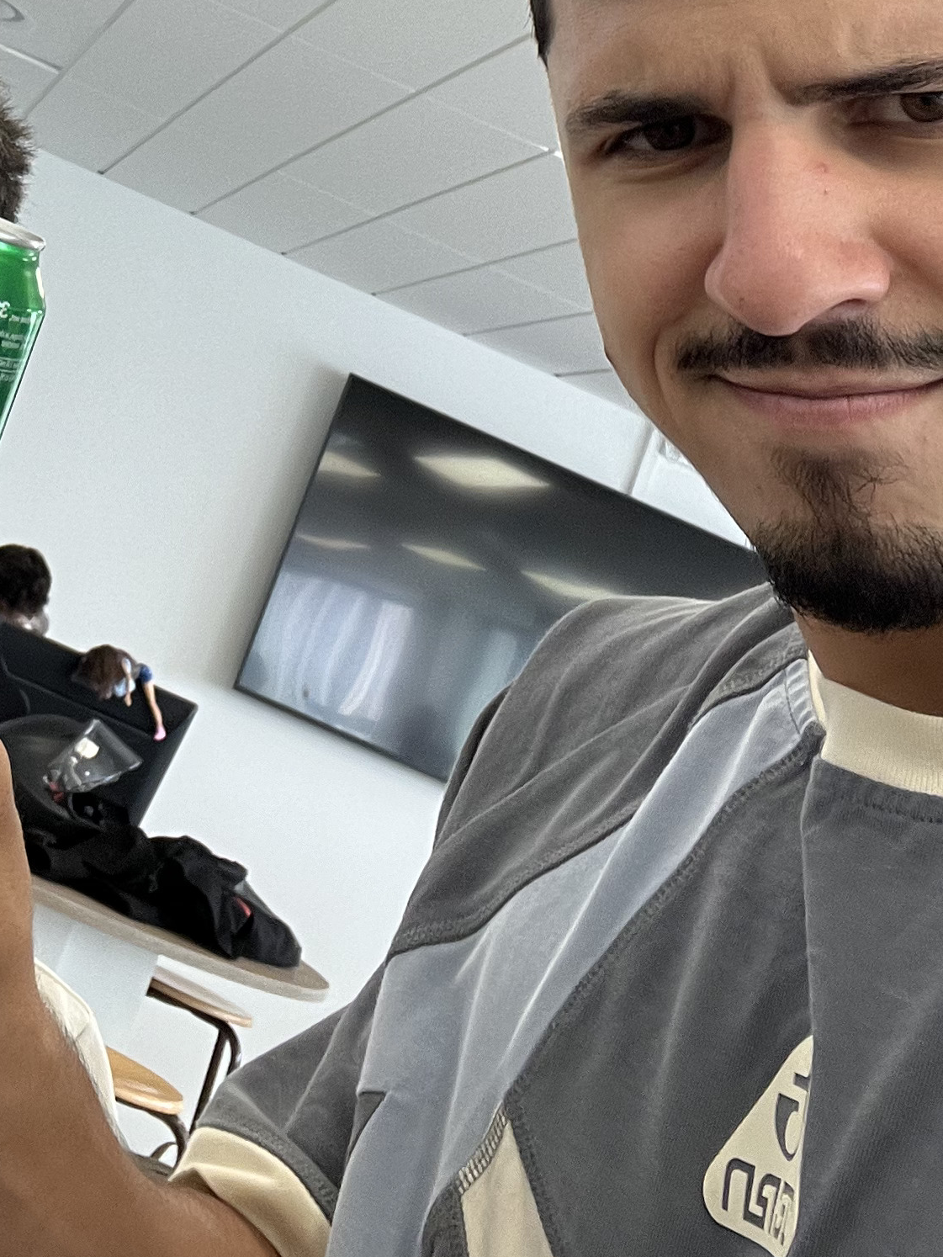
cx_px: 0
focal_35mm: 62
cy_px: -29
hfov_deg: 22.7
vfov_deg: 29.0
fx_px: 2251
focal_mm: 2.71
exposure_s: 1/56
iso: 100
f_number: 2.2
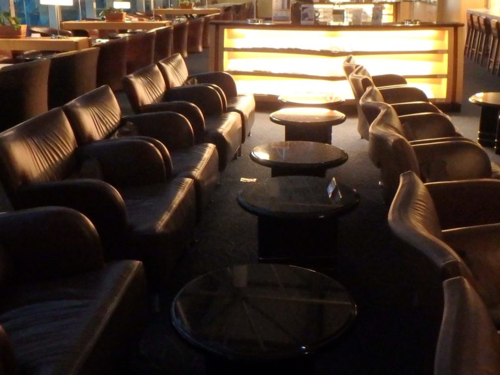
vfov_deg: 34.3
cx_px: 277
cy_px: 180
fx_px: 607
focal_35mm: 42
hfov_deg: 44.7
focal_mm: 3.7
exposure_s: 1/30
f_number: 3.5
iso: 640
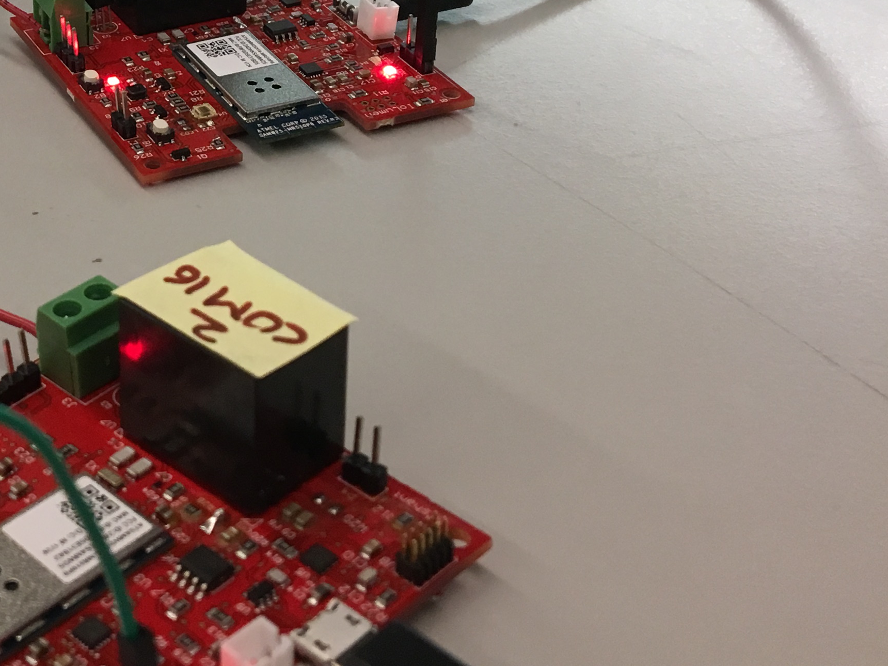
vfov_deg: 21.0
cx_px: 23
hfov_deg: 27.1
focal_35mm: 68
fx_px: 1744
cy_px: 34
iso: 40
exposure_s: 1/30
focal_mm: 4.15
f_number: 2.2
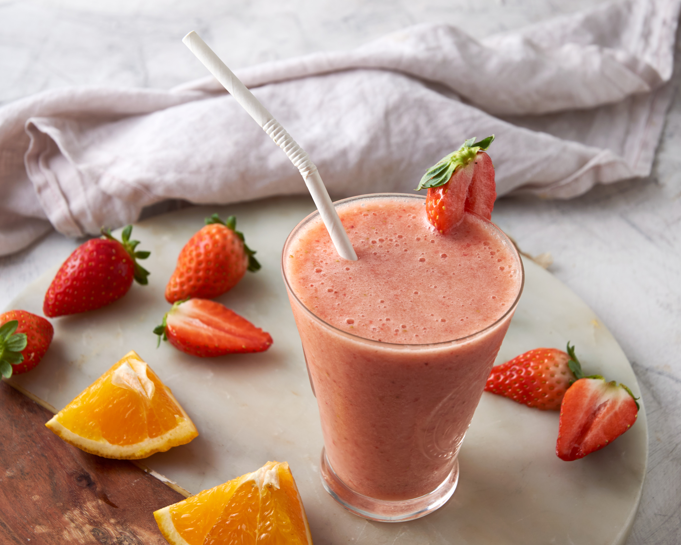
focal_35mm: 88
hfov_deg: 21.7
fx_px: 1774
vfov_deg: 17.5
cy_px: 273
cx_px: 387
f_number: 8
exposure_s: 1/100
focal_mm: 52
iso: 100
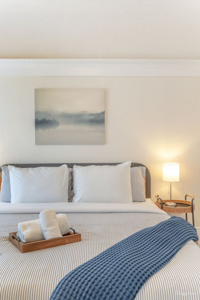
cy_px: 150
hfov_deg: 37.8
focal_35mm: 35
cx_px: 100
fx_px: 292
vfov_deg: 54.5
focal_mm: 35
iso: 800
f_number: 5.6
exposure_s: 1/125
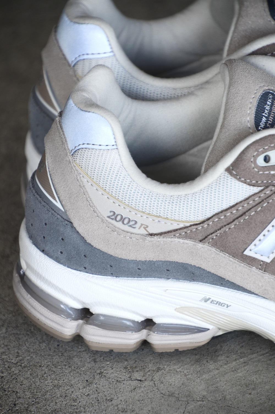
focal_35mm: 360
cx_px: 138
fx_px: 4142
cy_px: 207
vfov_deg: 5.7
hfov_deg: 3.8
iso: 160
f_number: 6.3
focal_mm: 240
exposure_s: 1/100
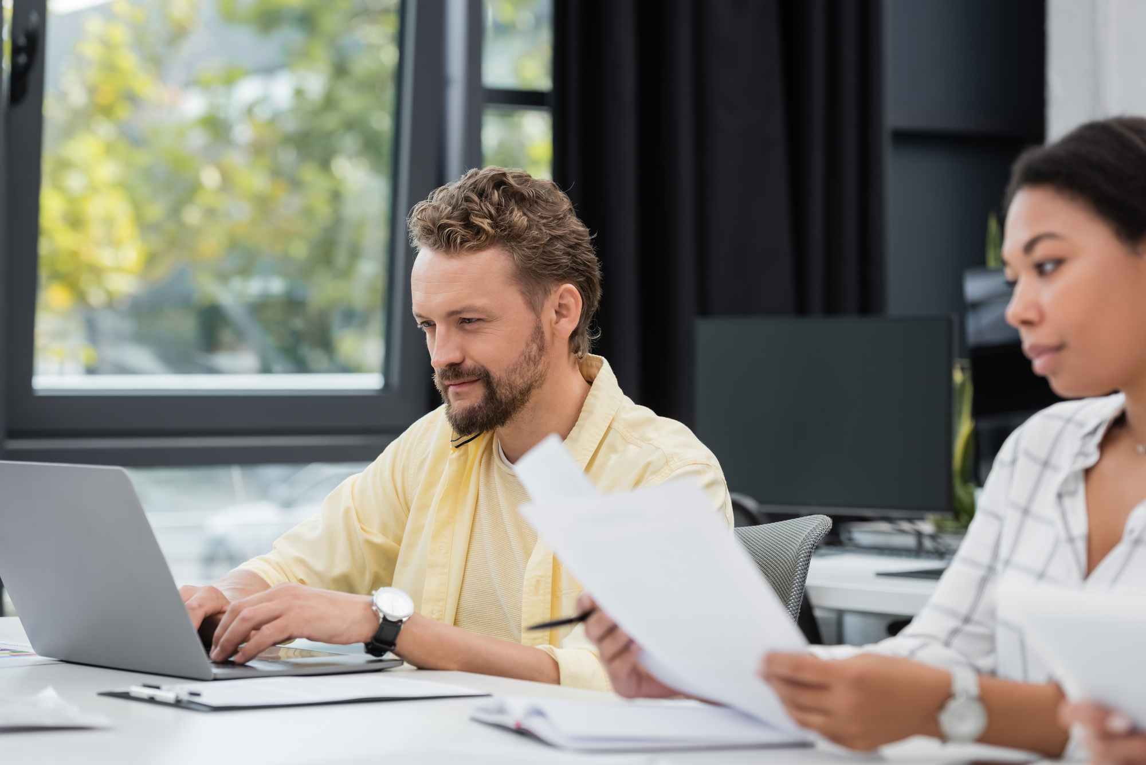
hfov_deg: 19.4
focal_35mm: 105
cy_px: 382
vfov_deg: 13.1
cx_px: 573
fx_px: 3344
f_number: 4
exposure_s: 1/200
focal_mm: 105
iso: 125
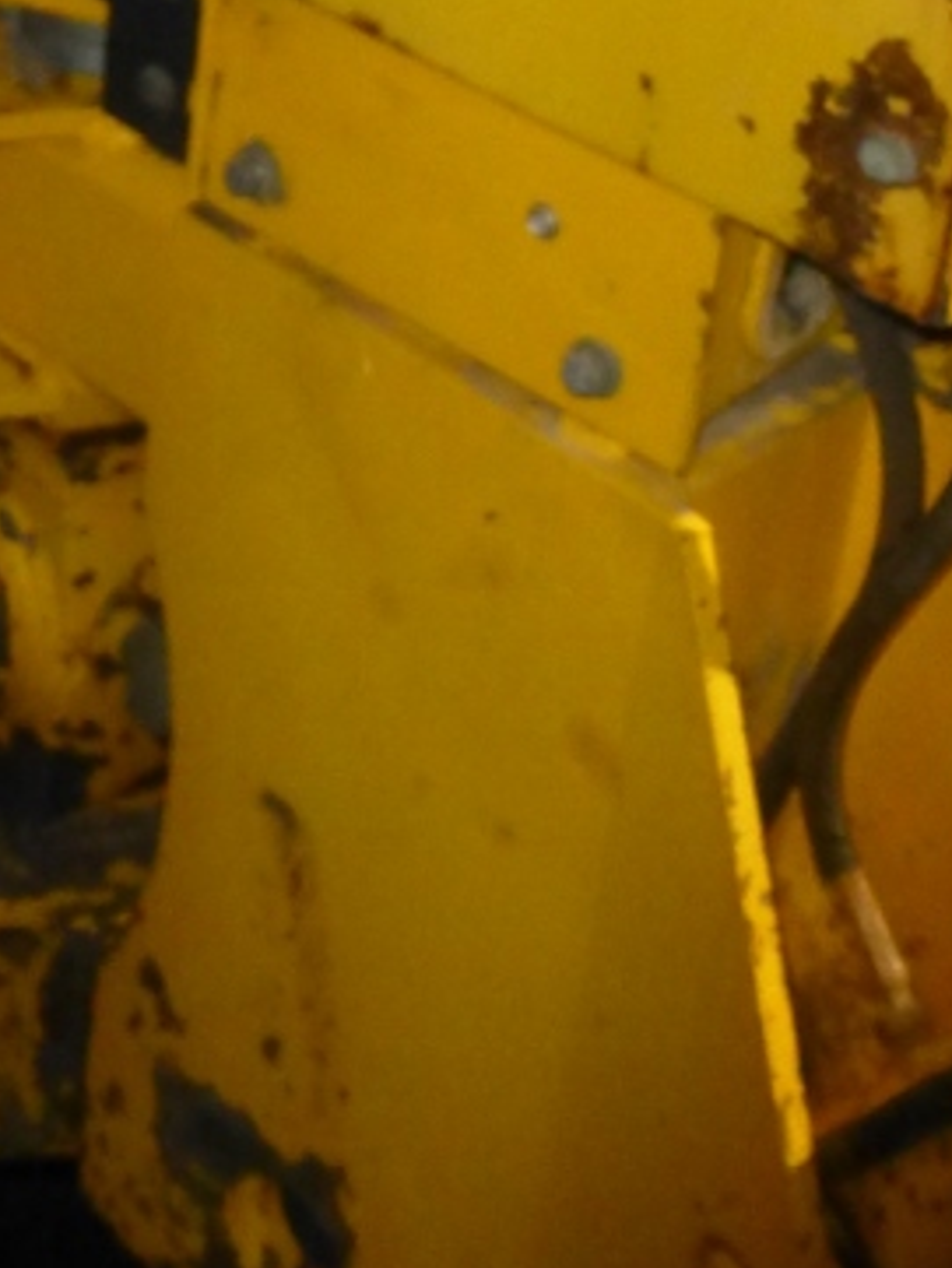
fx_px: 2492
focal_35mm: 68
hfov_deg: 21.0
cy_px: -372
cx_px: 42
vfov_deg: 24.9
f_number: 3.3
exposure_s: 1/15
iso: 800
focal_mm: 4.3
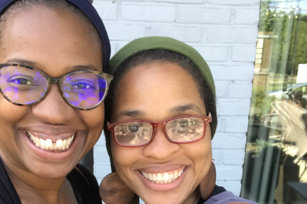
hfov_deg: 36.2
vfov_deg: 23.6
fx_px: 469
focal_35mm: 55
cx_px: 144
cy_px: 202
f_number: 2.2
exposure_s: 1/60
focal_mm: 2.87
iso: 25
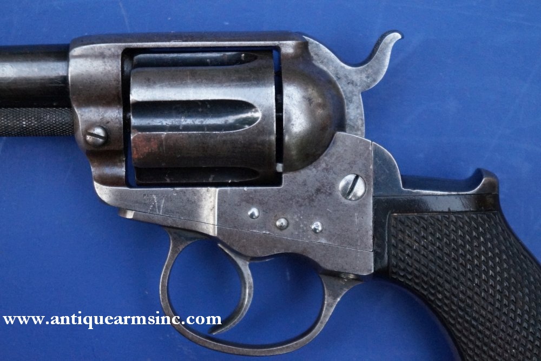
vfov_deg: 16.6
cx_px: 270
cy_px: 180
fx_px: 1240
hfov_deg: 24.6
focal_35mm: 82
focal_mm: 55
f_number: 5.6
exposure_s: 1/125
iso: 3200
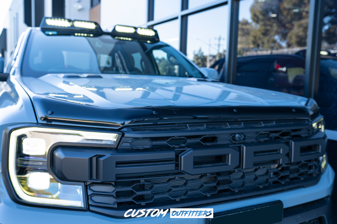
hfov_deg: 61.9
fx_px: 281
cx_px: 168
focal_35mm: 30
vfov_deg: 43.6
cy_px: 112
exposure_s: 1/60
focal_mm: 30
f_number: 4
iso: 200
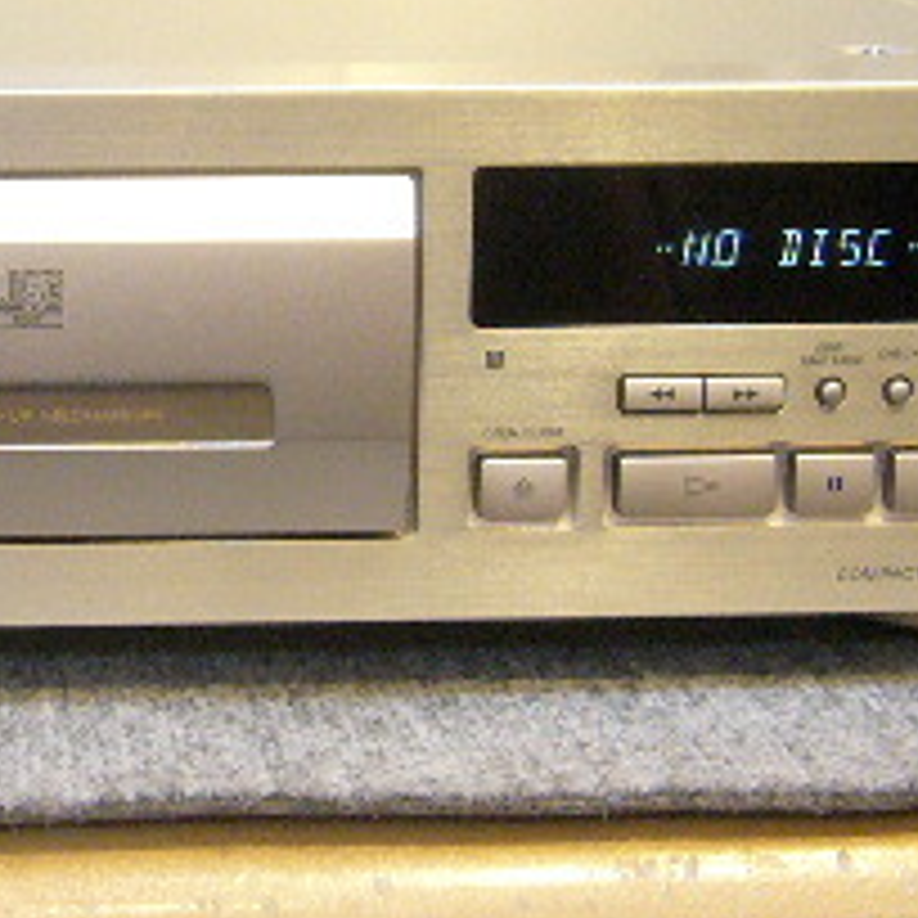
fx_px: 2910
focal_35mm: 97
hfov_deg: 17.6
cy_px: 252
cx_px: 63
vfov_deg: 17.8
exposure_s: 1/10
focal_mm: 5.8
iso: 200
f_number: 2.8
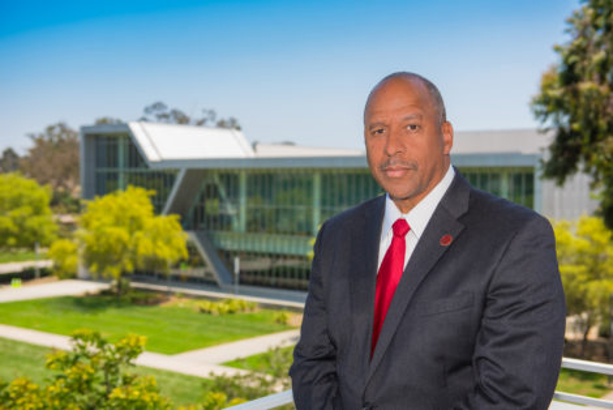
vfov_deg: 28.1
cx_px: 306
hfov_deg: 41.1
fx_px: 818
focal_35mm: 48
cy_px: 205
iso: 31
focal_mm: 48
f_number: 5
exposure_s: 1/250
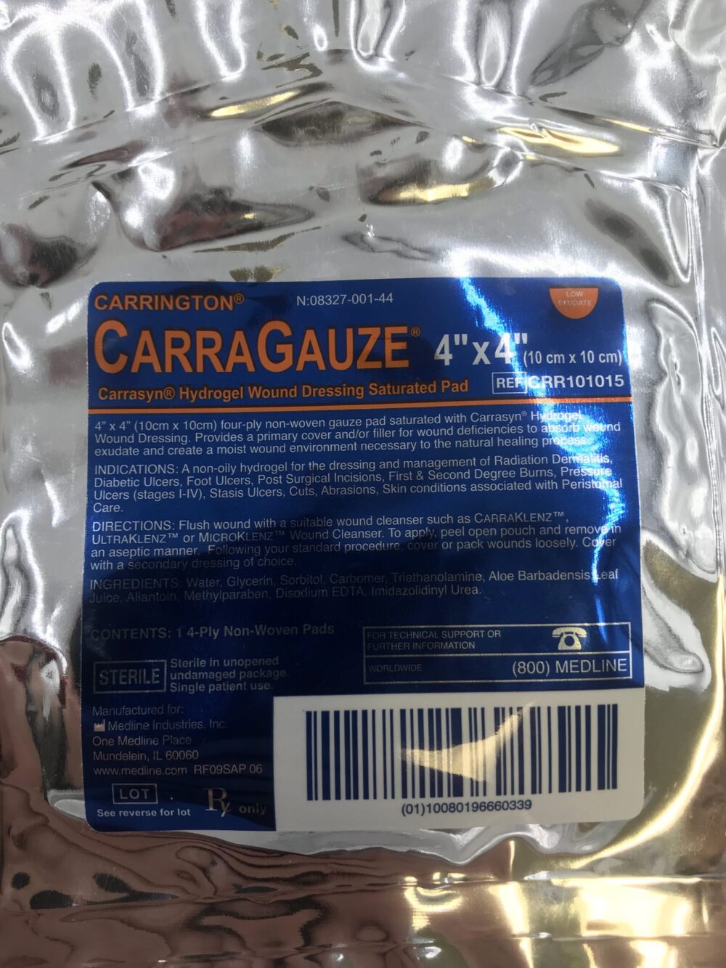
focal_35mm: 28
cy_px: 484
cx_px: 363
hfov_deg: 49.8
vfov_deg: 63.4
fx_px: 783
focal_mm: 3.99
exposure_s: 1/40
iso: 25
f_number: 1.8
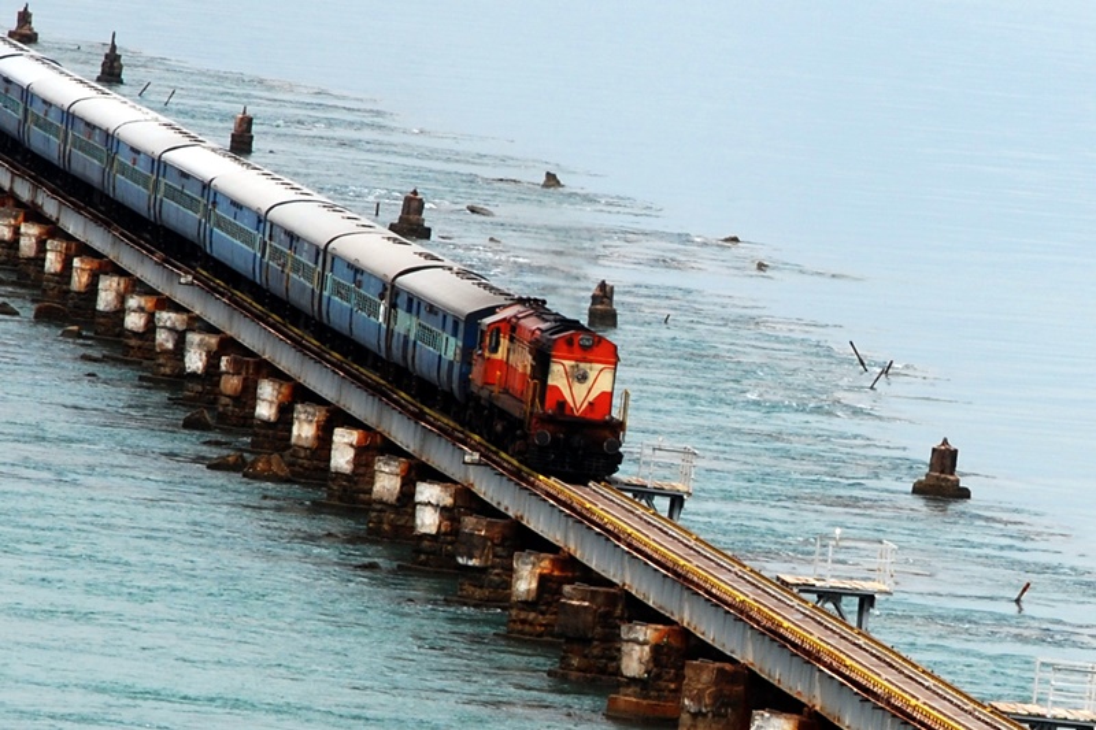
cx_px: 548
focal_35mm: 168
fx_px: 5113
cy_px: 365
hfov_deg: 12.2
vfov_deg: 8.2
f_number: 11
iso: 125
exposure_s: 1/200
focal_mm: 112
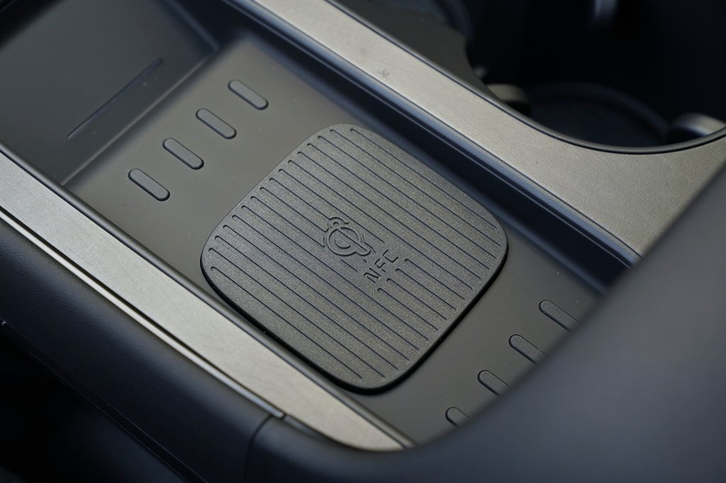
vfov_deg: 19.4
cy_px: 242
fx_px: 1410
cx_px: 363
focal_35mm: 70
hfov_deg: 28.9
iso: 800
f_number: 5.6
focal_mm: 70
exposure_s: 1/80
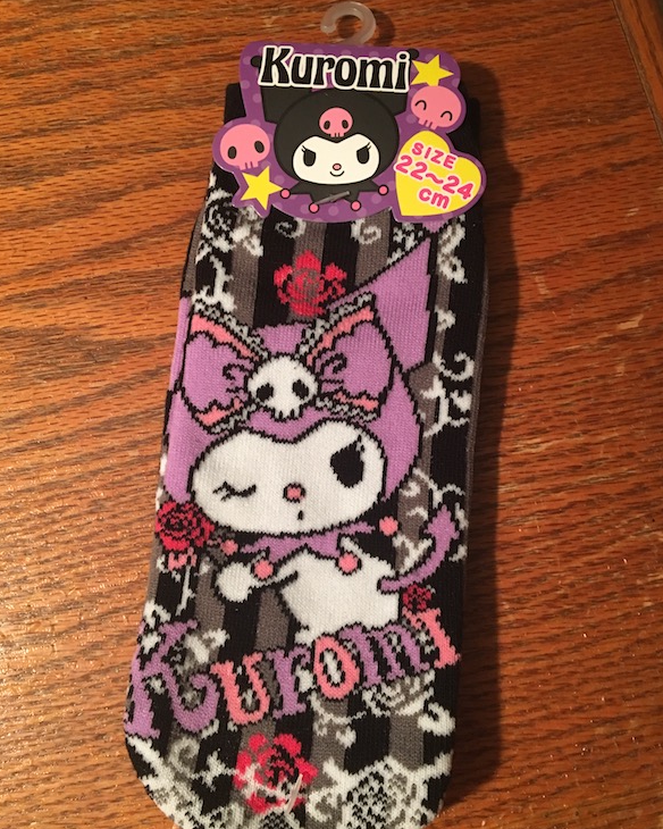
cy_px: 416
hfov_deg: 47.1
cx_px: 333
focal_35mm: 31
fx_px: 760
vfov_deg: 57.2
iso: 200
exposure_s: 1/17
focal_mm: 4.15
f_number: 2.2
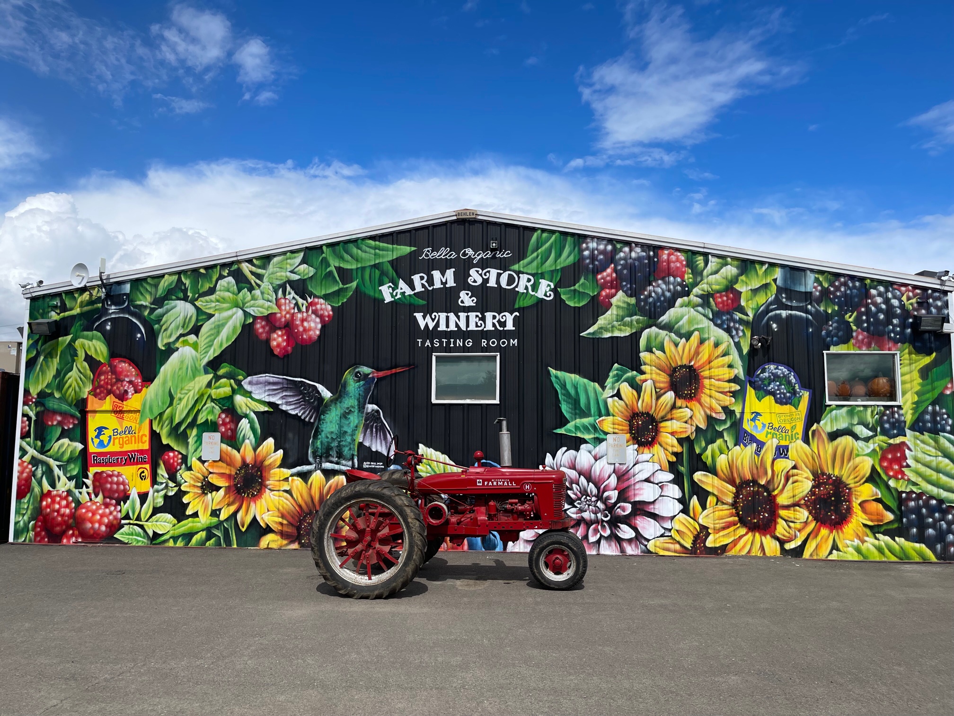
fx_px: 717
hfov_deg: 67.3
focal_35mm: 26
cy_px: 358
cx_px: 477
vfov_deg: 53.1
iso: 32
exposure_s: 1/5618
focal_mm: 5.1
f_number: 1.6
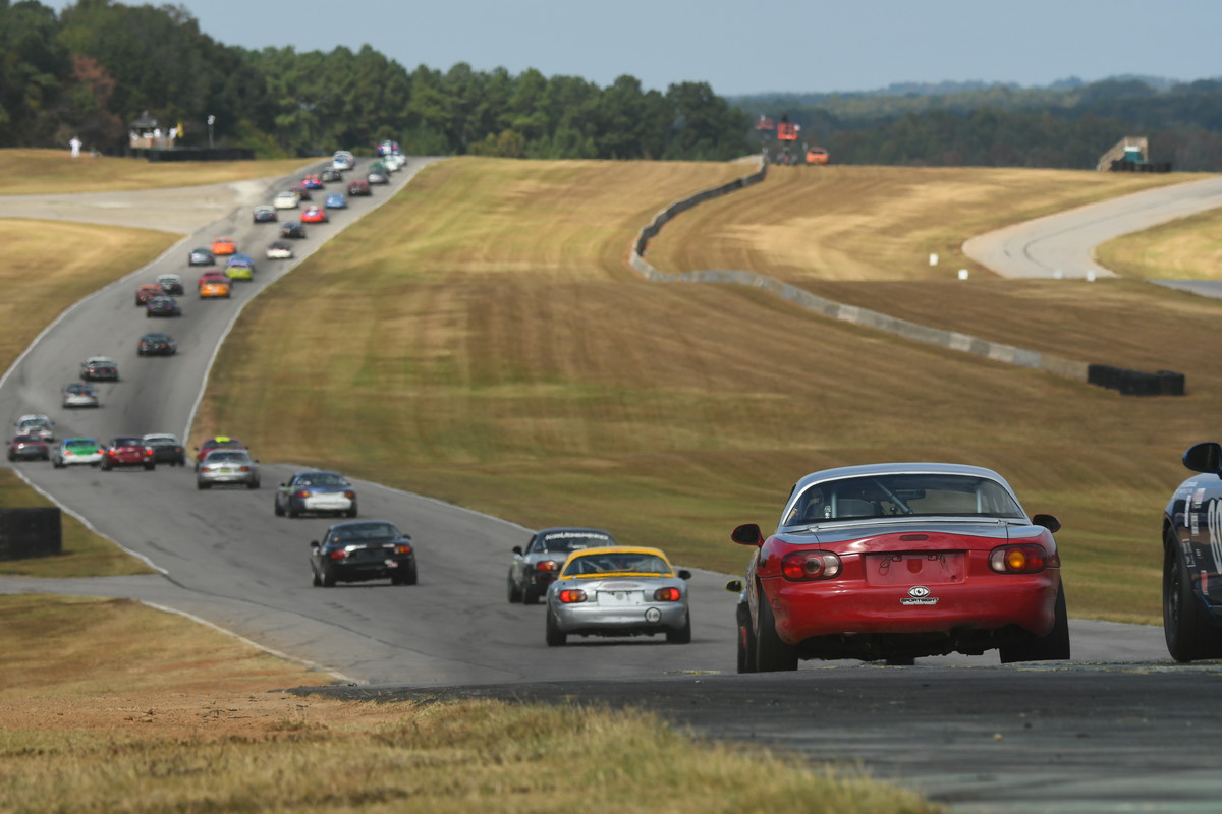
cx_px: 611
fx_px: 9928
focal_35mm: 292
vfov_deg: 4.7
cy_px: 407
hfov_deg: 7.0
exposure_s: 1/800
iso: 200
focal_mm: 195
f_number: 8
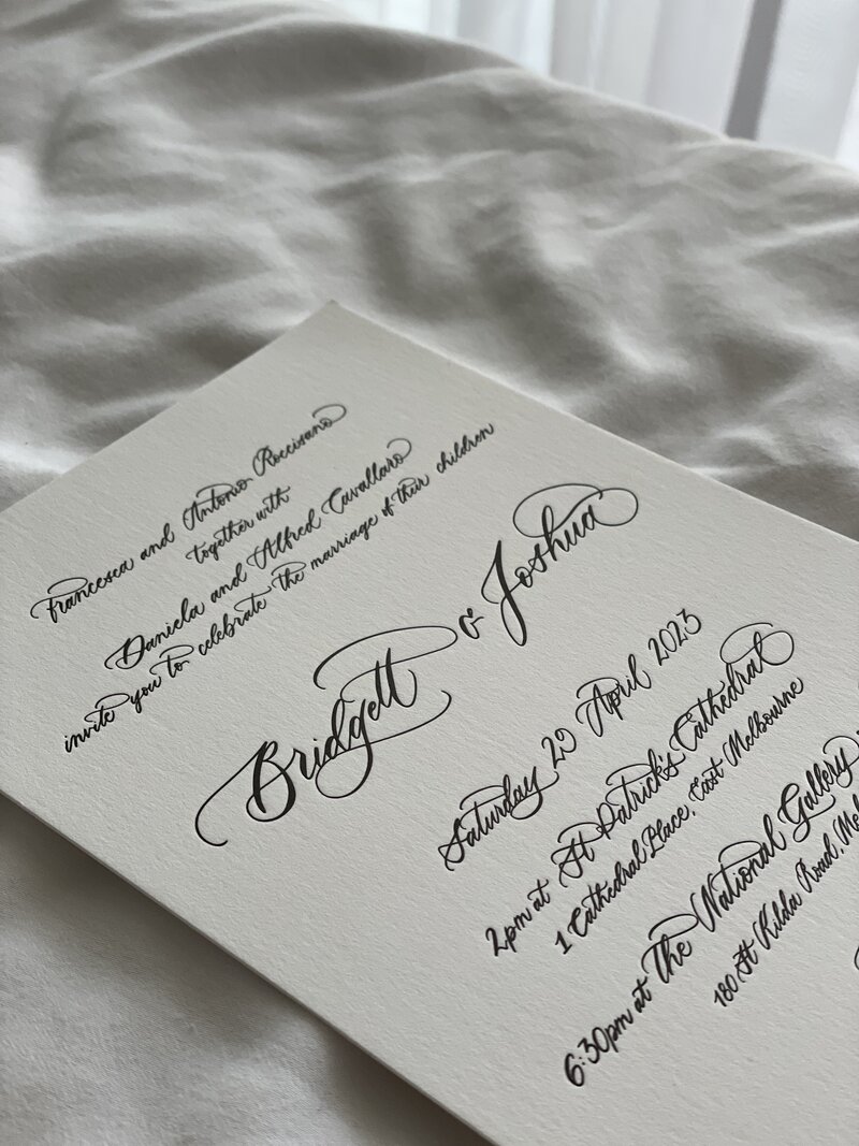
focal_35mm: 52
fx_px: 1721
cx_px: 430
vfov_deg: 36.8
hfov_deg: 28.0
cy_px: 573
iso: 125
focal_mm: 6
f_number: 2
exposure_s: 1/122
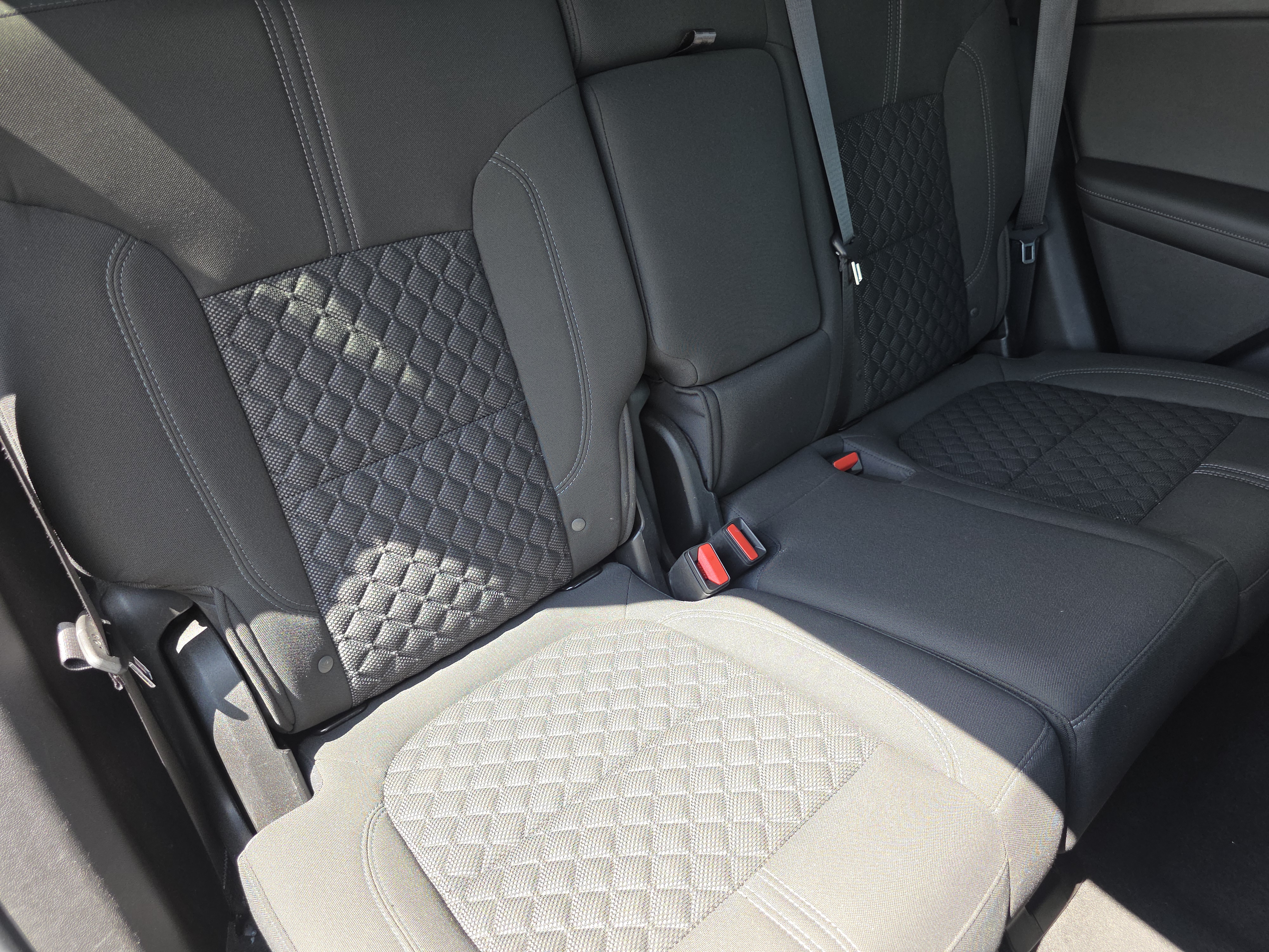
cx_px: 634
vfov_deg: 58.9
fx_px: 843
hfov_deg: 73.9
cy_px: 476
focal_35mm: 23
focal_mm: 6.3
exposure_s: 1/180
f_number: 1.7
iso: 40
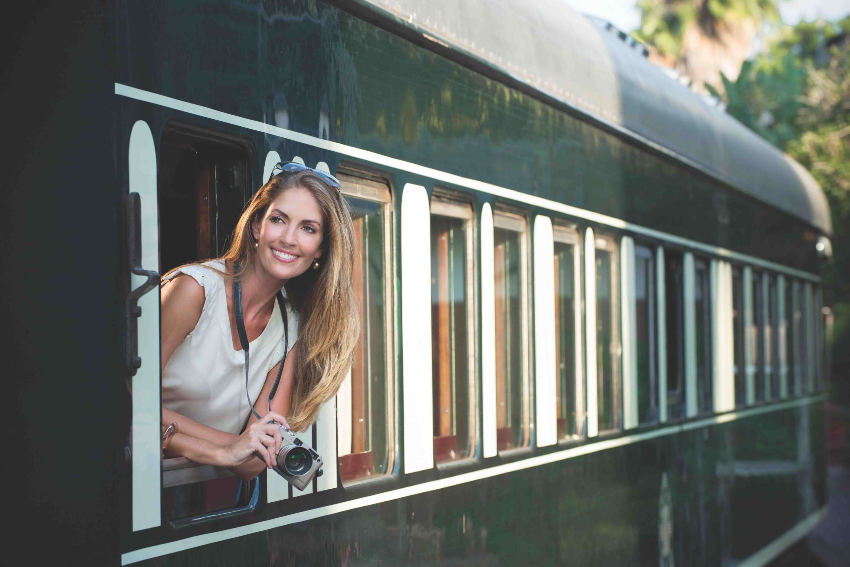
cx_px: 425
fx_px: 3070
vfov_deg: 10.6
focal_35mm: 130
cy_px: 284
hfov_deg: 15.8
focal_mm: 130
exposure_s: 1/180
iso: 400
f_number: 5.6
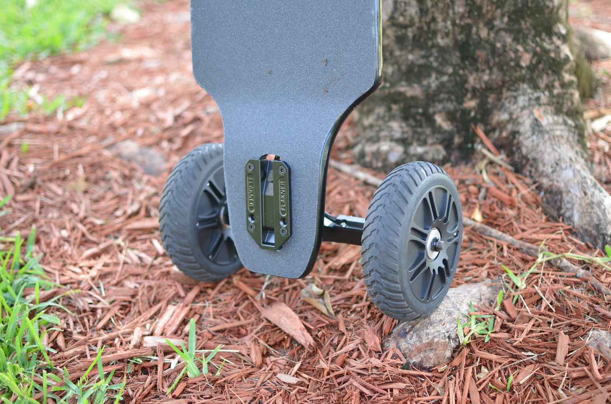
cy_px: 202
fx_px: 889
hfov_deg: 37.9
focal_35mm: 52
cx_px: 306
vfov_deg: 25.6
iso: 160
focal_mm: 35
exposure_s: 1/250
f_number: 1.8
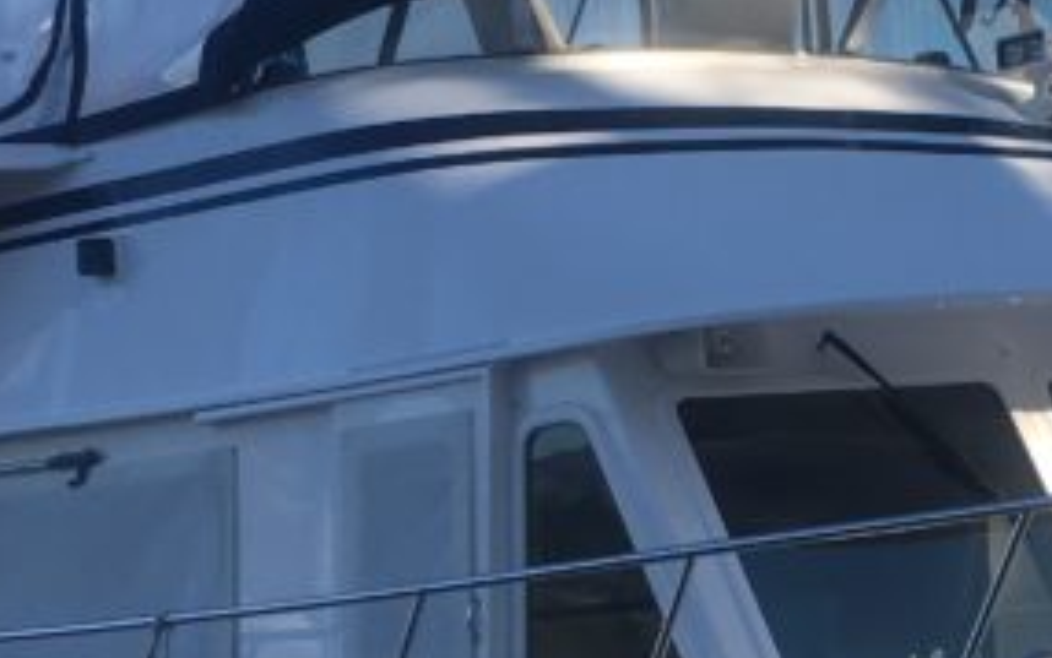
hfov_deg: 18.6
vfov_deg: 11.9
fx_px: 3155
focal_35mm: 110
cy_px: 515
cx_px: 964
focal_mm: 4.15
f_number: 2.2
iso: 25
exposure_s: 1/769
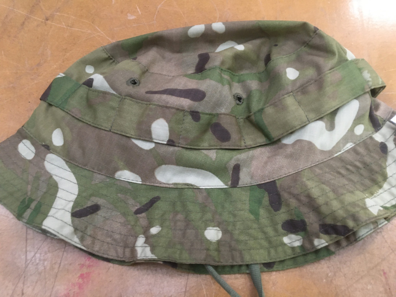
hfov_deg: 61.7
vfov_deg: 48.2
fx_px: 332
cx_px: 198
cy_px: 148
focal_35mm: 29
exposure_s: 1/33
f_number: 2.2
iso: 200
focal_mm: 4.15
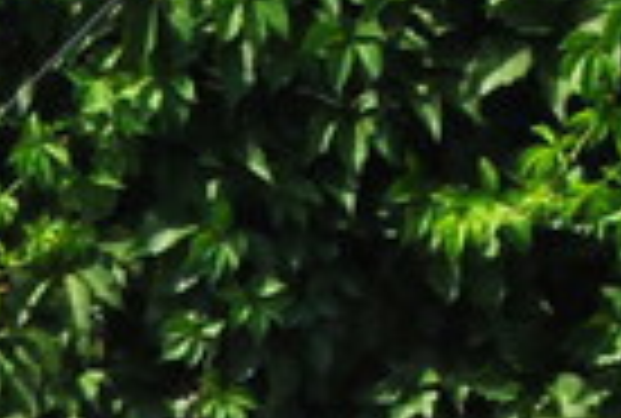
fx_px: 10604
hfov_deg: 3.3
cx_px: -1393
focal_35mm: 613
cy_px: 1512
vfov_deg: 2.2
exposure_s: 1/800
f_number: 14
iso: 800
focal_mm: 55
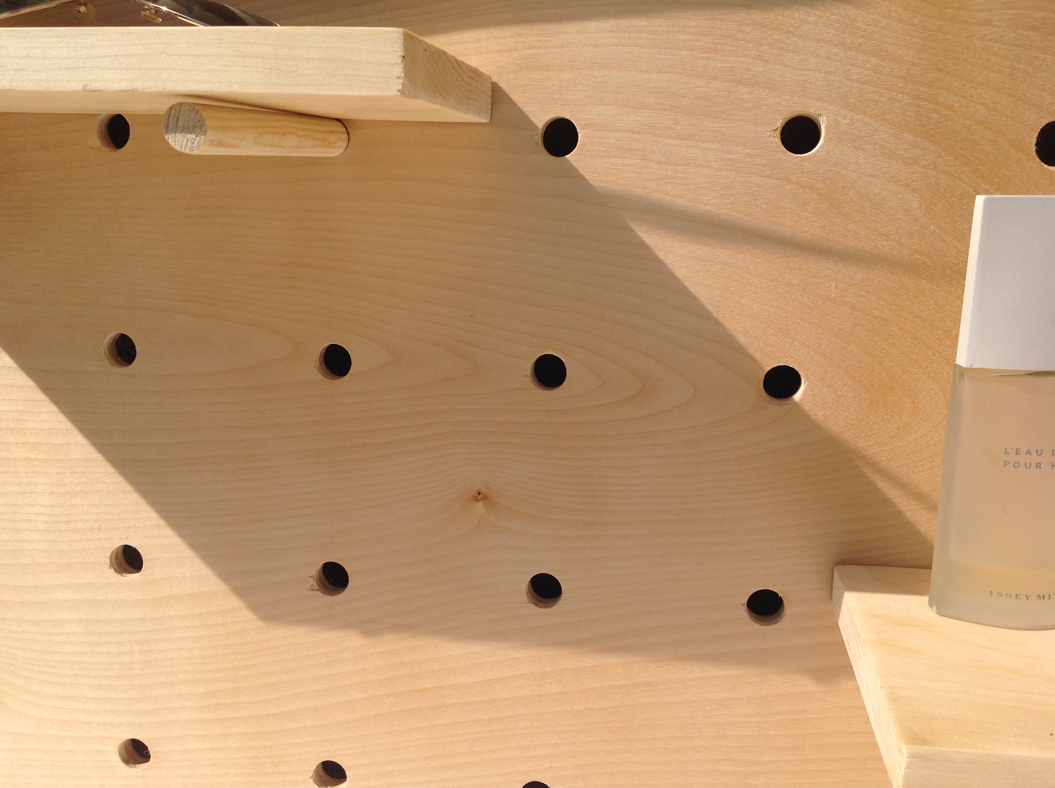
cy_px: 394
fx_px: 1065
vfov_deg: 40.6
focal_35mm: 35
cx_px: 528
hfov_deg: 52.7
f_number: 2.4
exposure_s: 1/3367
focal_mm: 4.28
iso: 50
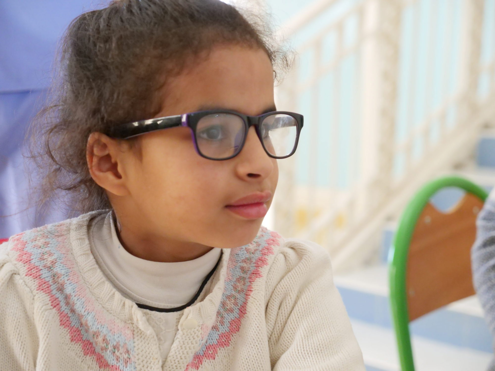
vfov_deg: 21.0
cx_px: 248
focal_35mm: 70
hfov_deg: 27.8
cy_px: 186
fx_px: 1001
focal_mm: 35
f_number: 2.8
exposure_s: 1/80
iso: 3200
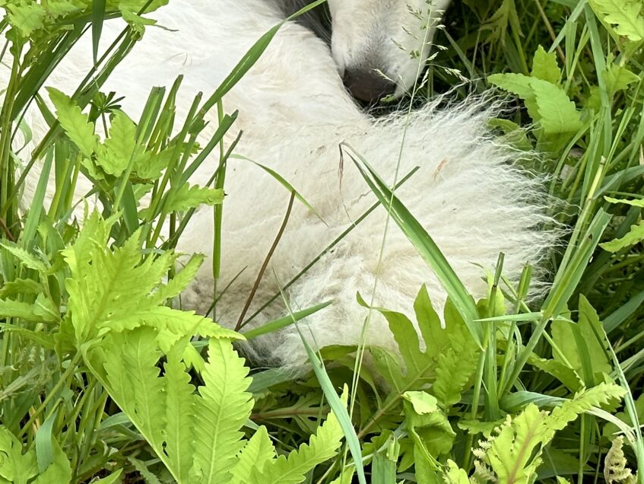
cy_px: 112
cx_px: -25
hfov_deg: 16.6
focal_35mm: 116
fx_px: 2159
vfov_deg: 12.7
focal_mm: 6.86
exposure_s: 1/1751
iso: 64
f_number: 1.78
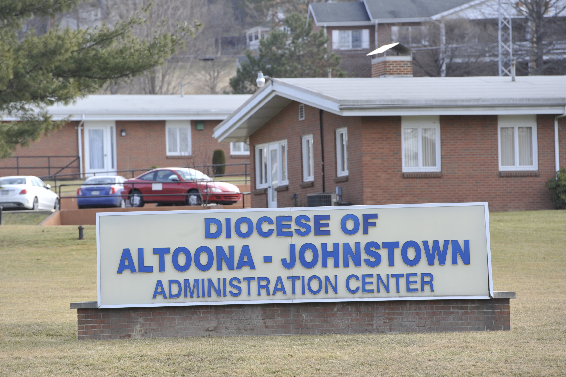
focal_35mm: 219
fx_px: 3441
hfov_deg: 9.4
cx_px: 273
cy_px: 184
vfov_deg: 6.3
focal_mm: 200
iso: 500
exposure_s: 1/500
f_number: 5.6
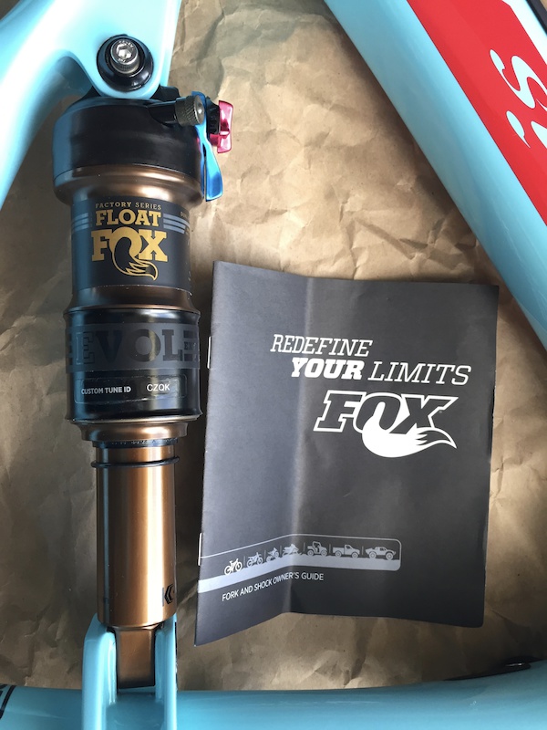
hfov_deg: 48.2
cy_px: 365
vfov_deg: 61.7
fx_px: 611
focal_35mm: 29
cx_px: 274
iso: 64
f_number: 2.2
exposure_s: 1/30
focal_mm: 4.15
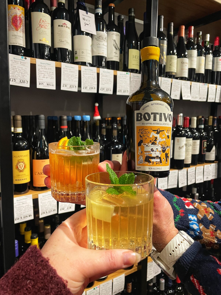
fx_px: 221
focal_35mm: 26
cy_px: 148
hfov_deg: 53.1
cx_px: 110
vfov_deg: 67.3
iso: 200
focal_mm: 4.2
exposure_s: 1/50
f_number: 1.6
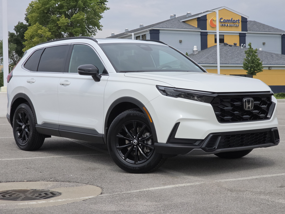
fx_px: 568
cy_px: 107
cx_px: 142
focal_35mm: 69
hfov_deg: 28.2
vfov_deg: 21.3
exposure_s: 1/2371
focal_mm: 7.9
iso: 50
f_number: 2.4
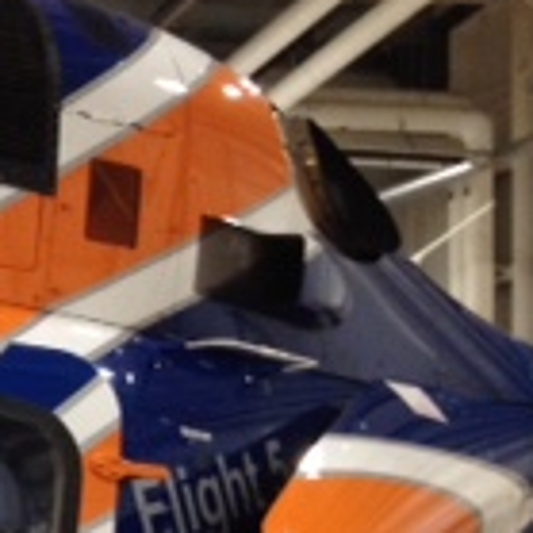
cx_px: -675
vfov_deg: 12.1
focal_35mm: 142
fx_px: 2474
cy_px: 556
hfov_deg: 10.8
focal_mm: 4.28
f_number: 2.4
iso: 100
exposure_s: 1/20
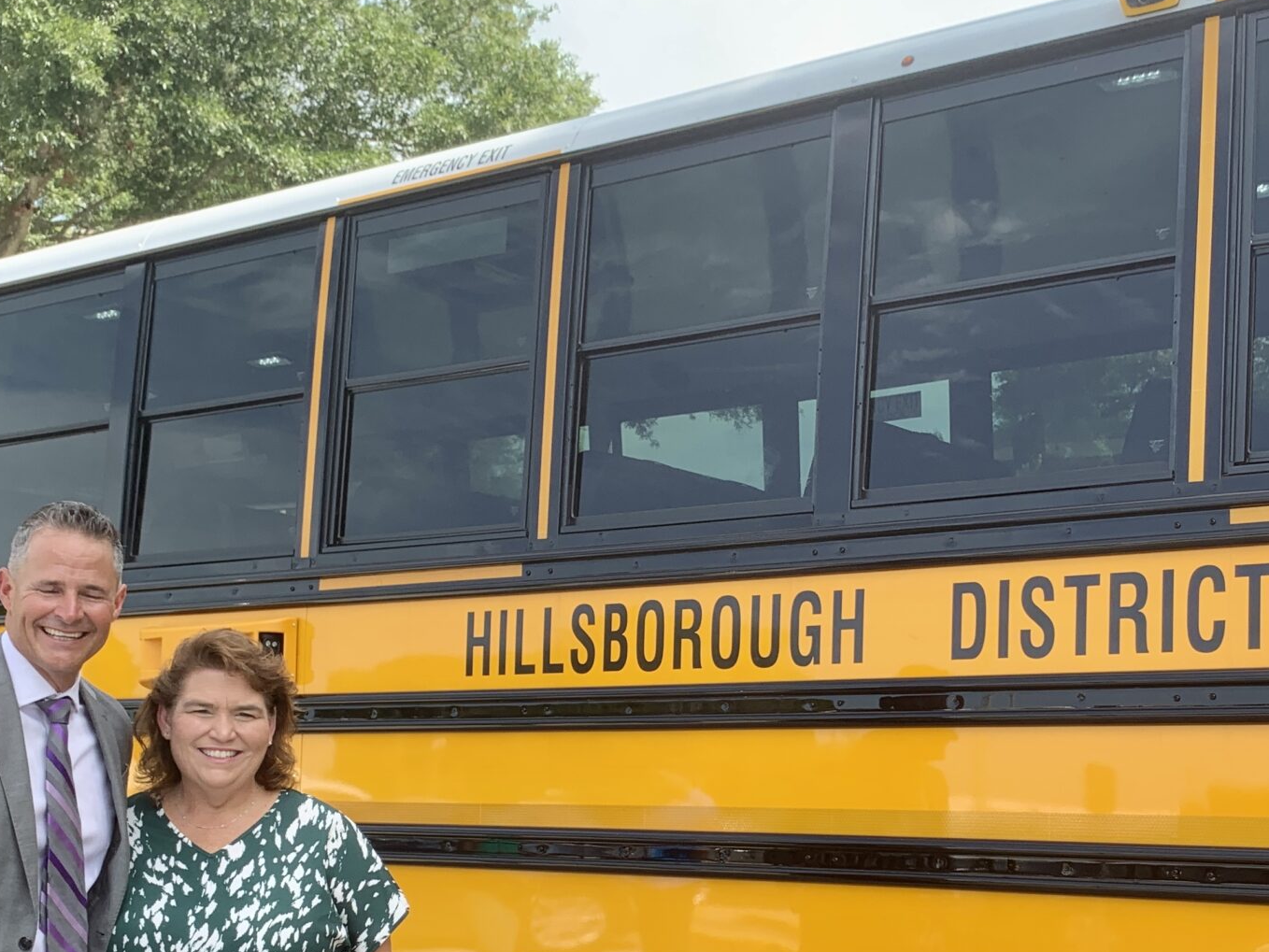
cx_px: 692
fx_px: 1797
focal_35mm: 49
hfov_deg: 38.9
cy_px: 748
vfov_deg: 29.1
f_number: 1.8
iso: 25
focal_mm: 4.25
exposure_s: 1/450
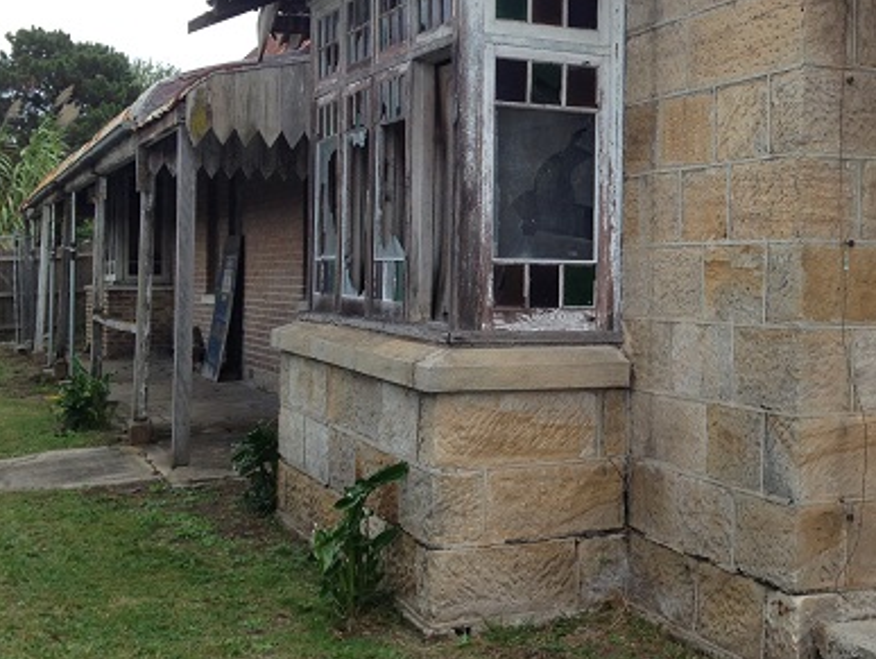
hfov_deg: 31.8
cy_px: 247
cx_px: 696
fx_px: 1494
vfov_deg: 24.8
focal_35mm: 59
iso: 50
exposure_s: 1/305
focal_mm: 4.28
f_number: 2.4
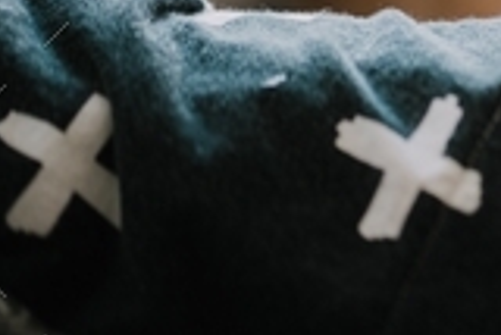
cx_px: 824
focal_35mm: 313
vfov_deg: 4.4
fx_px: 4360
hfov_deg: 6.5
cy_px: -131
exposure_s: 1/400
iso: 1000
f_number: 1.8
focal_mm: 85
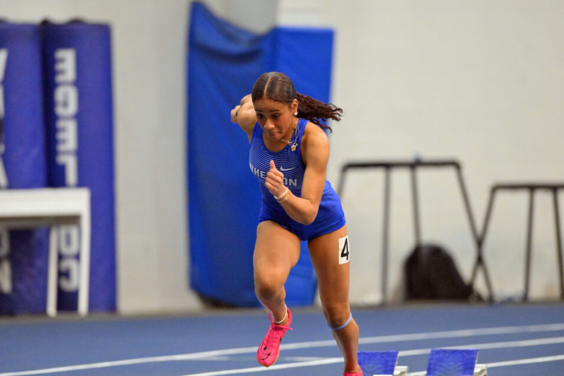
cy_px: 197
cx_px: 283
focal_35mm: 320
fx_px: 5013
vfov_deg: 4.3
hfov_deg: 6.4
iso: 12800
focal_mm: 300
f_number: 2.8
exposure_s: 1/800
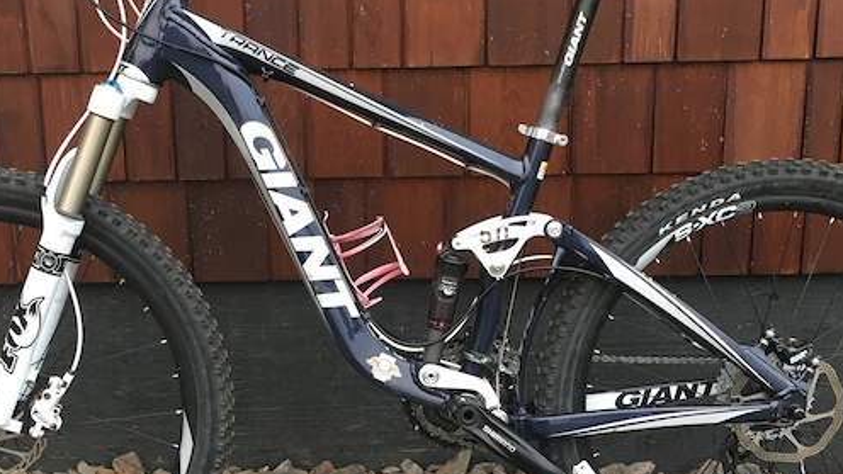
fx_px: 1140
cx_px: 371
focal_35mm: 51
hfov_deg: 40.5
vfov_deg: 23.4
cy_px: 302
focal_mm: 4.15
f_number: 2.2
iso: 50
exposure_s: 1/30
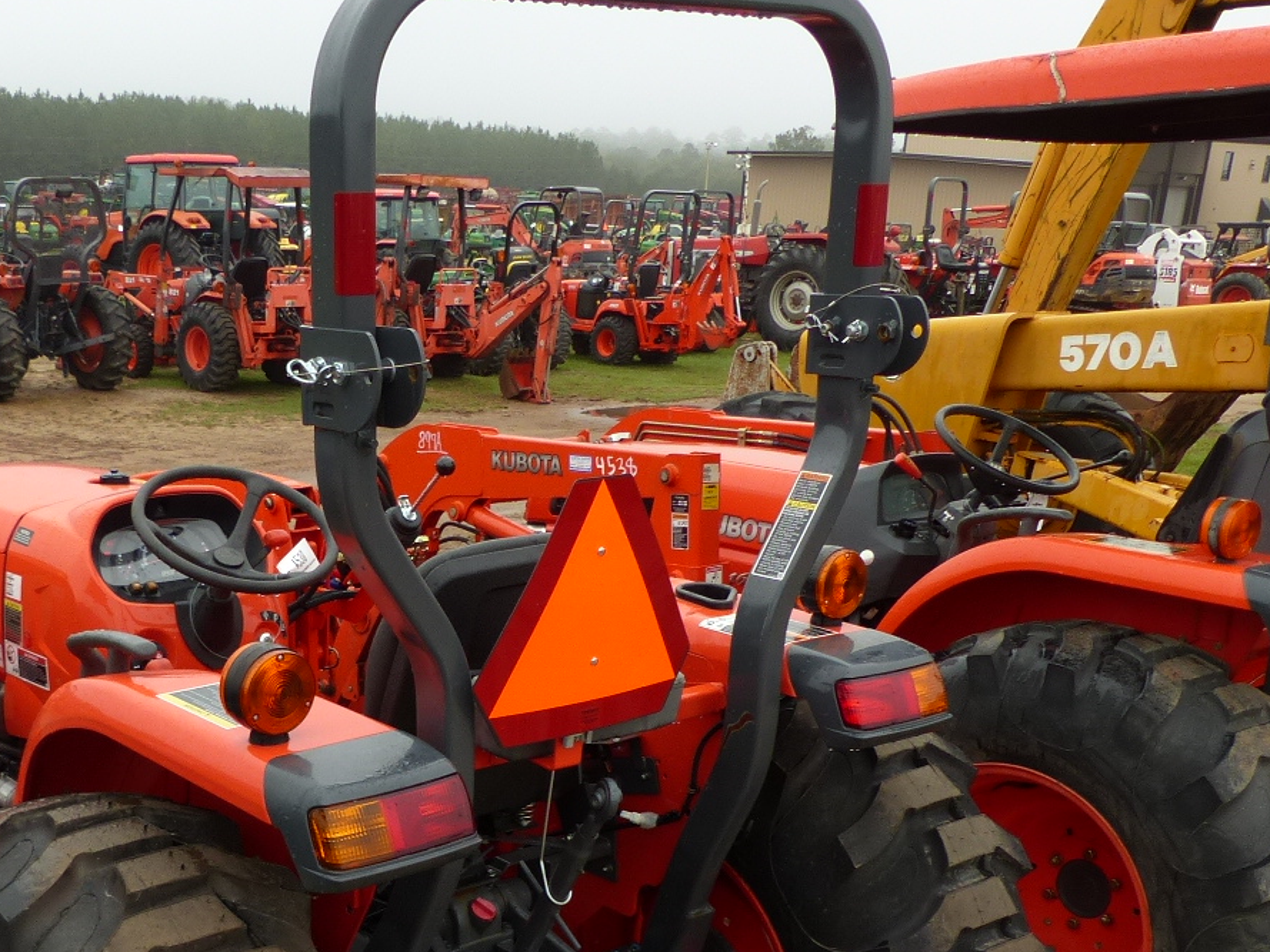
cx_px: 350
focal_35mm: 45
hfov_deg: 41.1
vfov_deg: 31.3
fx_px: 1651
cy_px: 766
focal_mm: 4.5
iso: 100
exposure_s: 1/60
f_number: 2.8
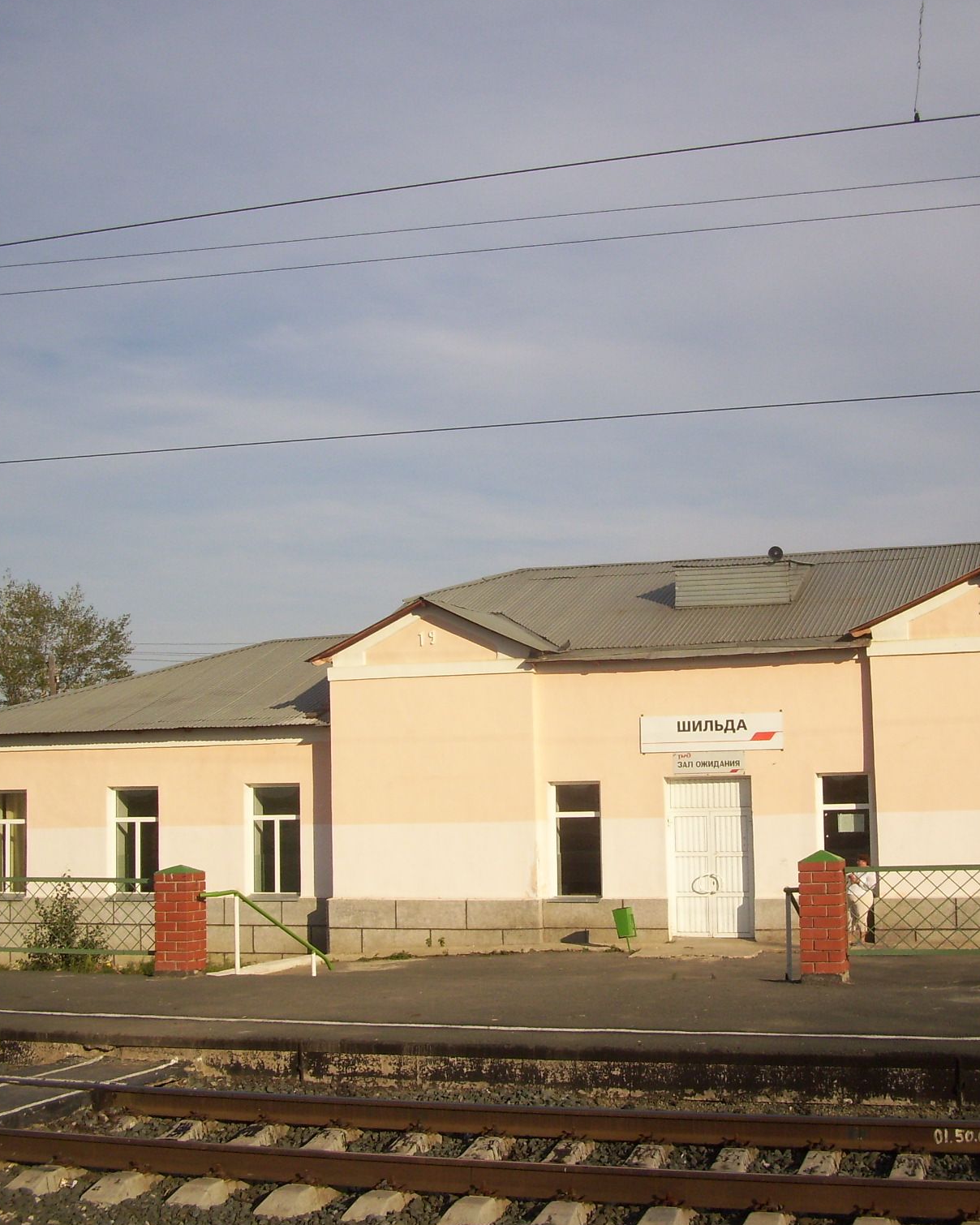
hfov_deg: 33.0
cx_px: 702
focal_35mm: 45
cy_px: 611
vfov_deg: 41.2
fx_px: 1631
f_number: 5.6
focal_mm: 5.7
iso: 80
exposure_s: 1/500
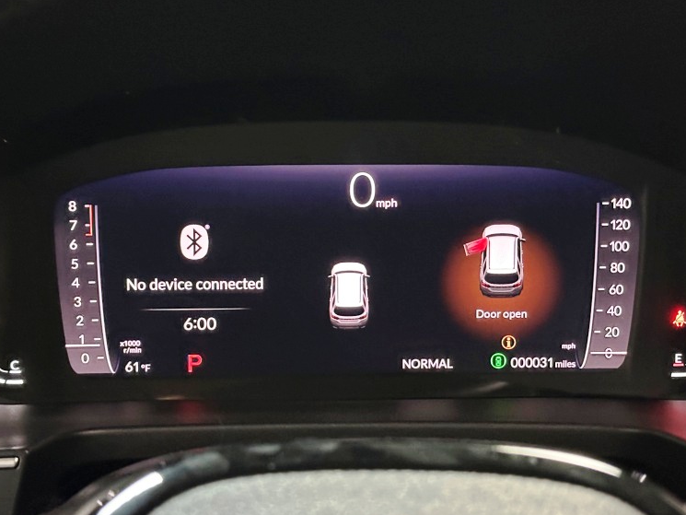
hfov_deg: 29.4
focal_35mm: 66
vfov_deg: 22.3
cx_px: 345
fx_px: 1308
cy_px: 230
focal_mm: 6.86
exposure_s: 1/17
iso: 640
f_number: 1.78
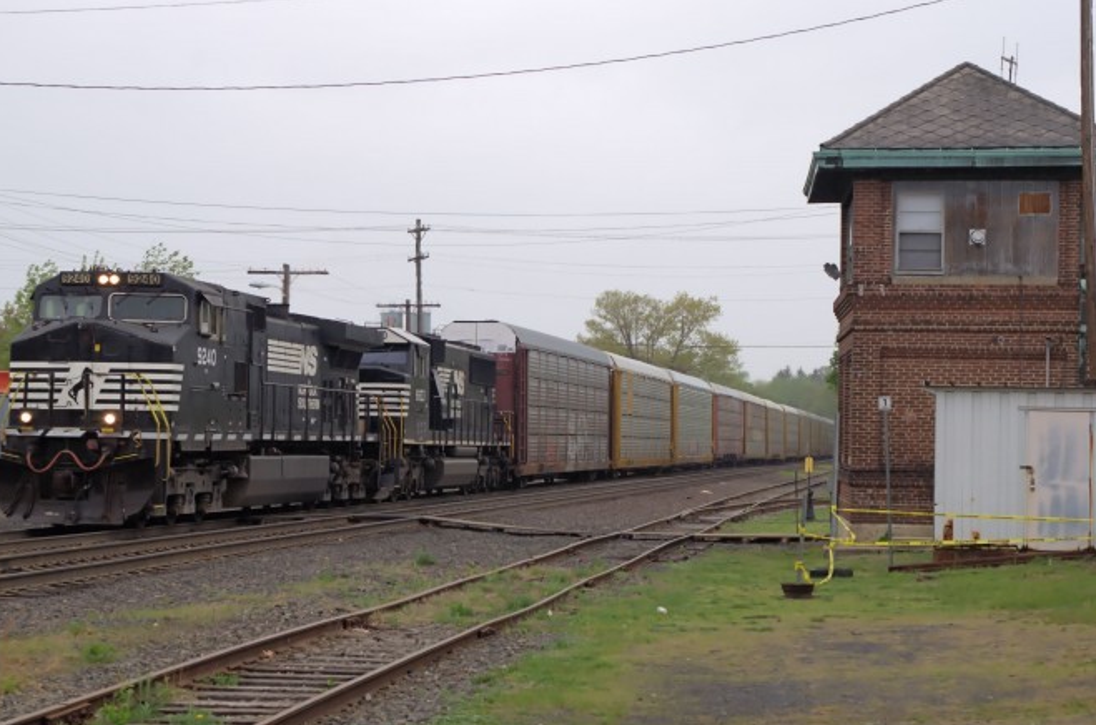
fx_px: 2733
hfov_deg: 22.7
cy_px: 388
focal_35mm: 90
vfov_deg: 15.1
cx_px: 481
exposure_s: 1/320
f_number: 9
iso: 400
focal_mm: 52
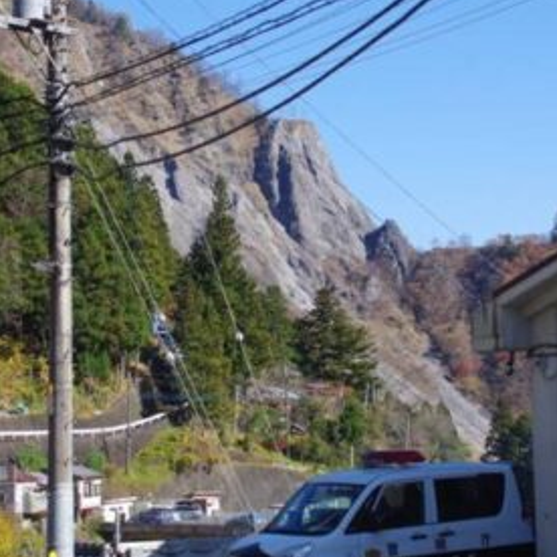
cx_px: 214
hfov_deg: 18.1
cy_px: 264
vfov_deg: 18.1
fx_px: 1748
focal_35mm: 96
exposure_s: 1/200
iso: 100
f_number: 5
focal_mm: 35
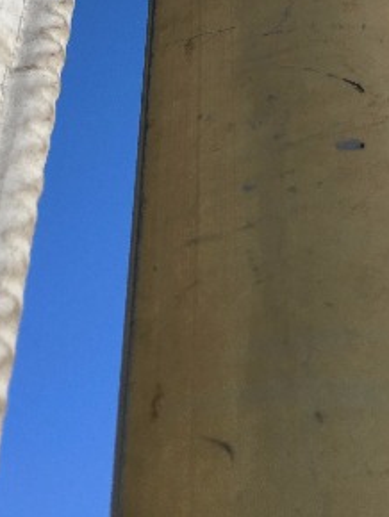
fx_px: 1197
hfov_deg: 18.4
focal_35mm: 80
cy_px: -193
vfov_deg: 21.5
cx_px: 273
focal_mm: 4.15
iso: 25
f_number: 2.2
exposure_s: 1/950
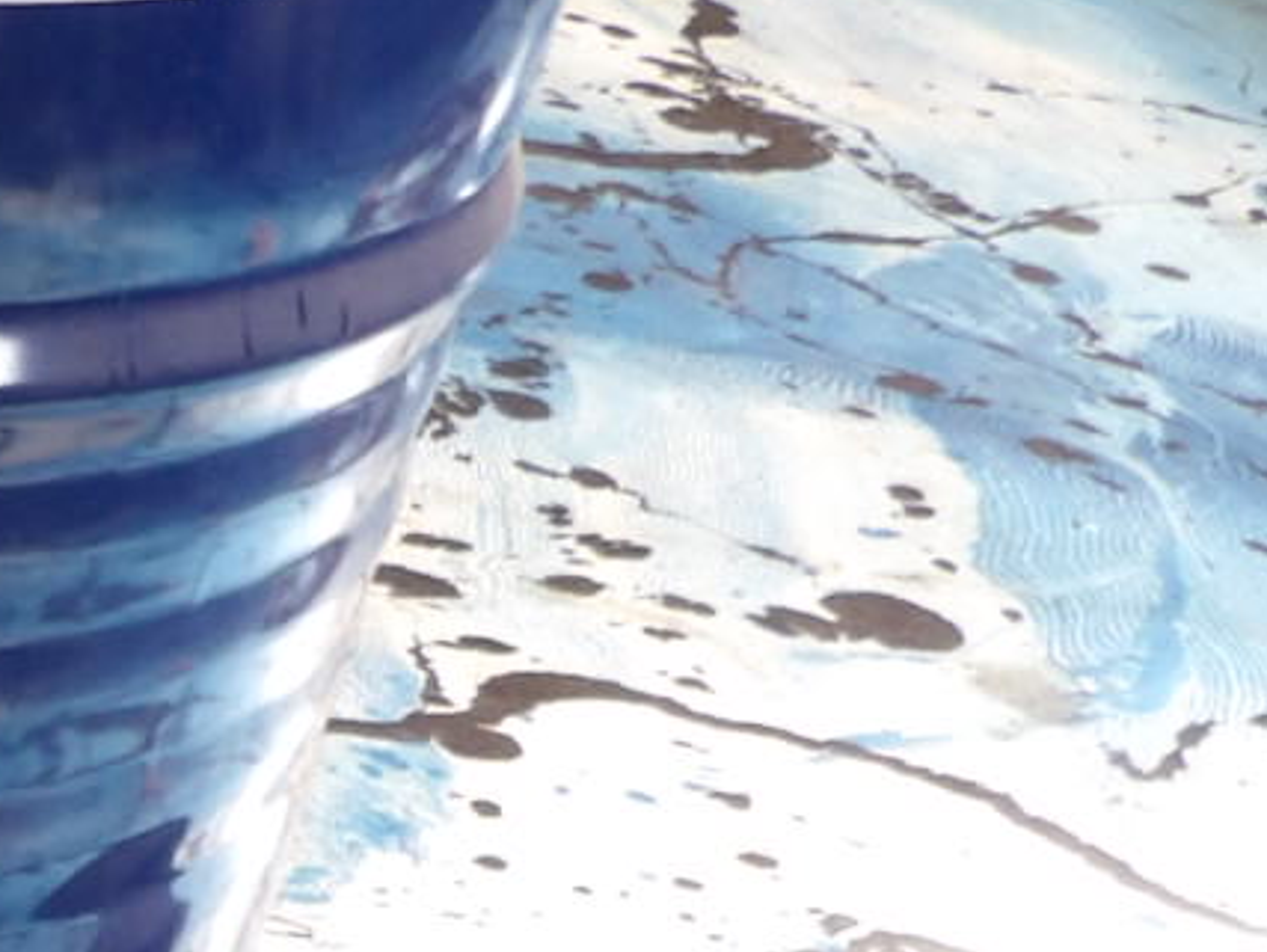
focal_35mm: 115
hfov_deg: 15.1
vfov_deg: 12.3
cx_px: -947
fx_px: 4213
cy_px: 1453
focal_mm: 4.3
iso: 200
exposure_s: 1/34
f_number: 3.2
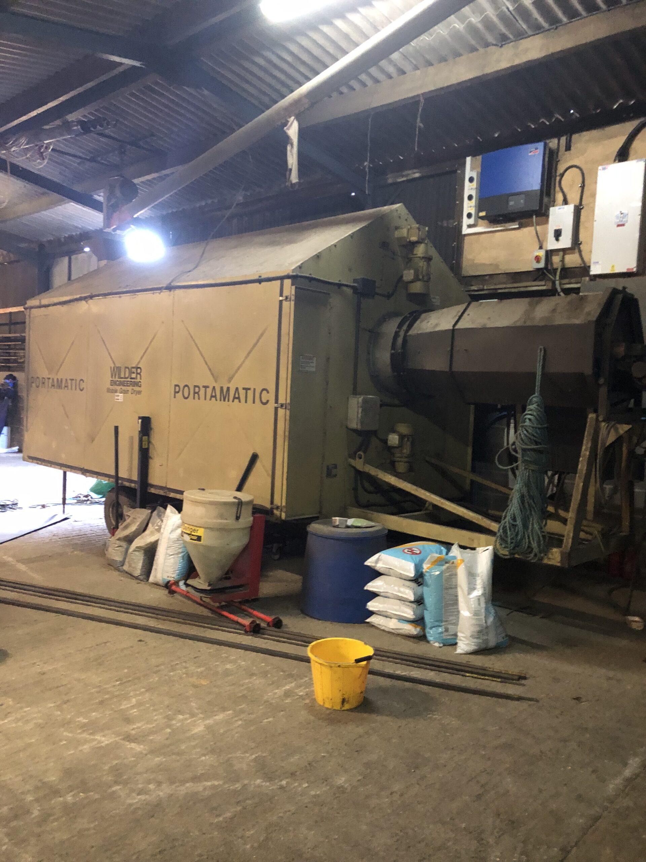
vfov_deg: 63.4
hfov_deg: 49.7
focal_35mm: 28
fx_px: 697
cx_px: 323
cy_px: 431
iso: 100
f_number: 1.8
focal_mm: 4
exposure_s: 1/4
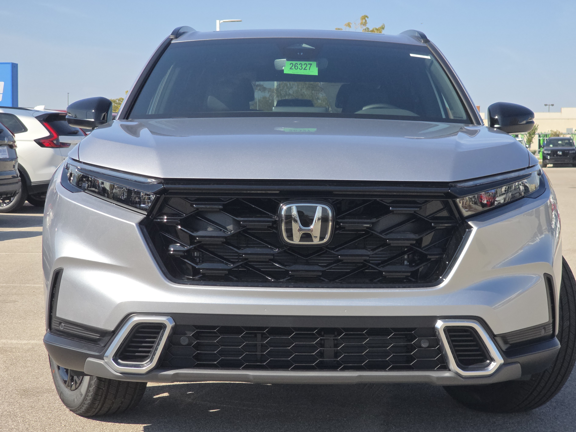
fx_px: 1215
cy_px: 221
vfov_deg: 20.2
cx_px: 295
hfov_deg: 26.7
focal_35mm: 73
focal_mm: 7.9
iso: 50
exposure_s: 1/1628
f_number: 2.4
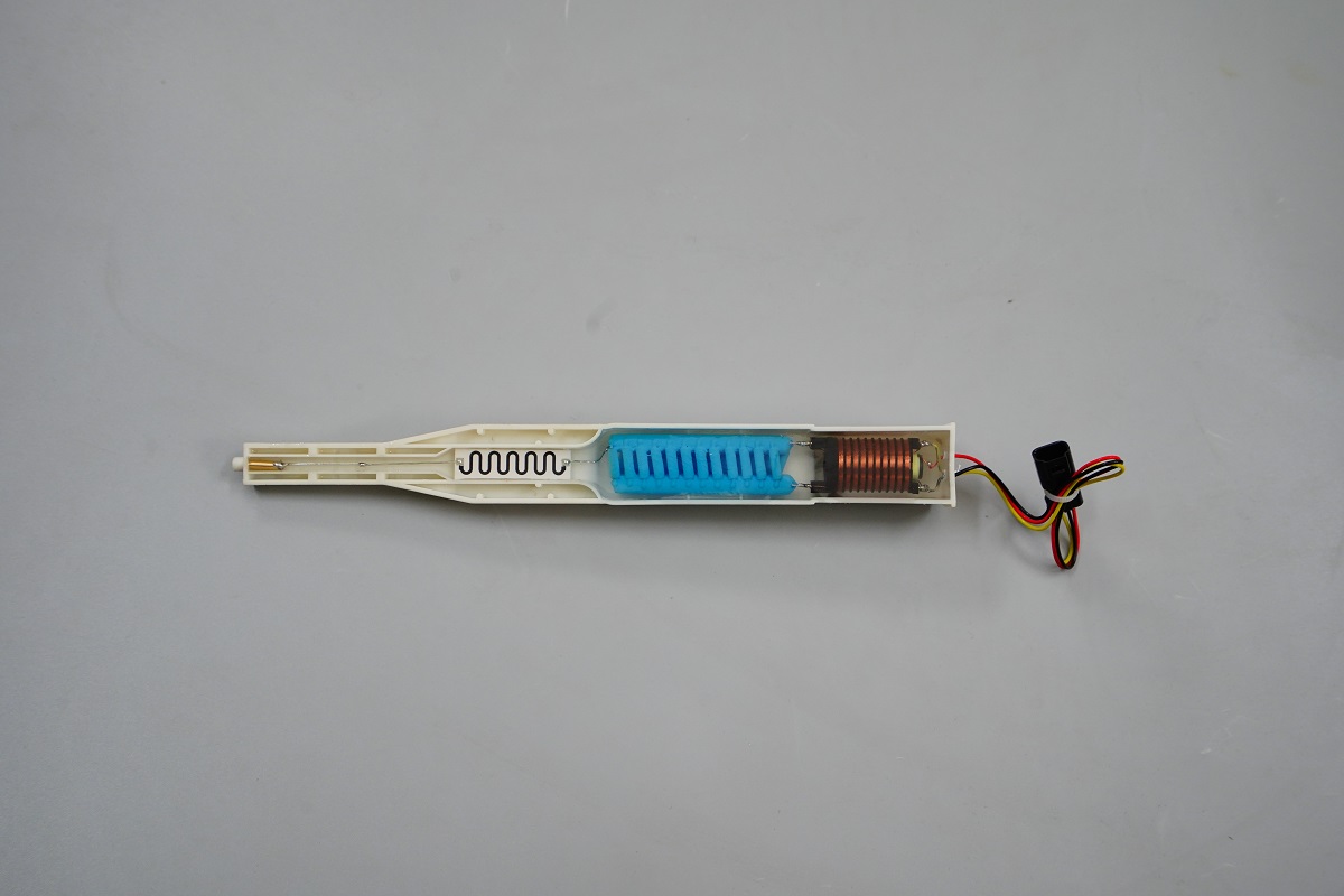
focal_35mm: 35
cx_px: 672
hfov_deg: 54.4
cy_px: 448
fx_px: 1307
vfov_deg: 37.9
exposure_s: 1/45
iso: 1000
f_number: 8
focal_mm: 35
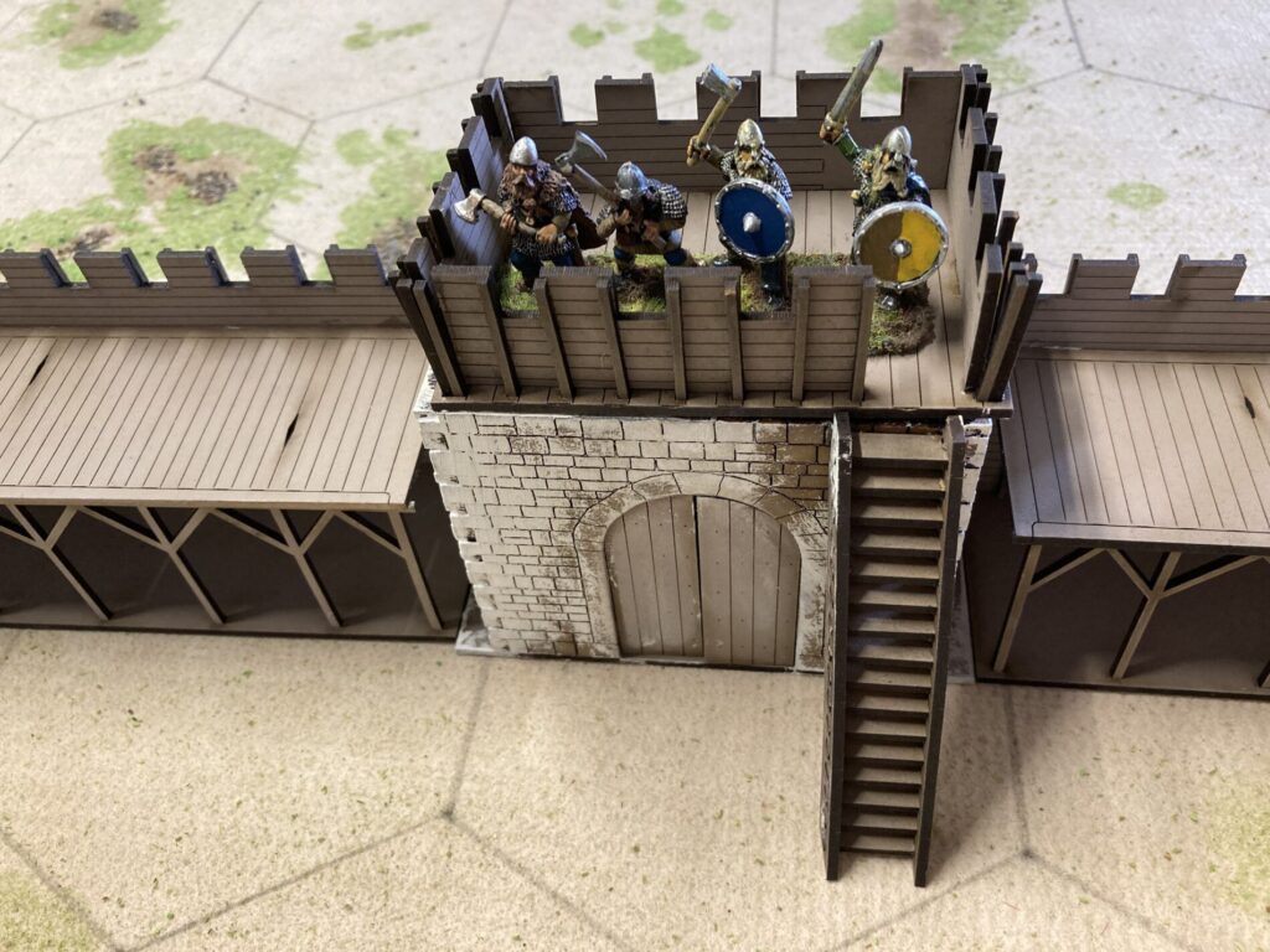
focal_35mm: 28
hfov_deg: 63.4
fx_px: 1027
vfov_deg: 49.7
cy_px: 476
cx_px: 635
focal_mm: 3.99
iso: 125
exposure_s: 1/50
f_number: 1.8
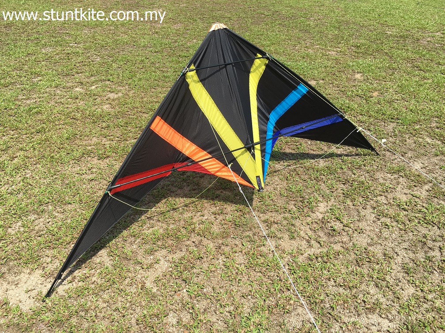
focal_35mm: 29
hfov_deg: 61.7
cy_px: 166
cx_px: 222
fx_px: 373
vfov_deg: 48.2
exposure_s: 1/1350
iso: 25
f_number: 2.2
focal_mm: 4.15
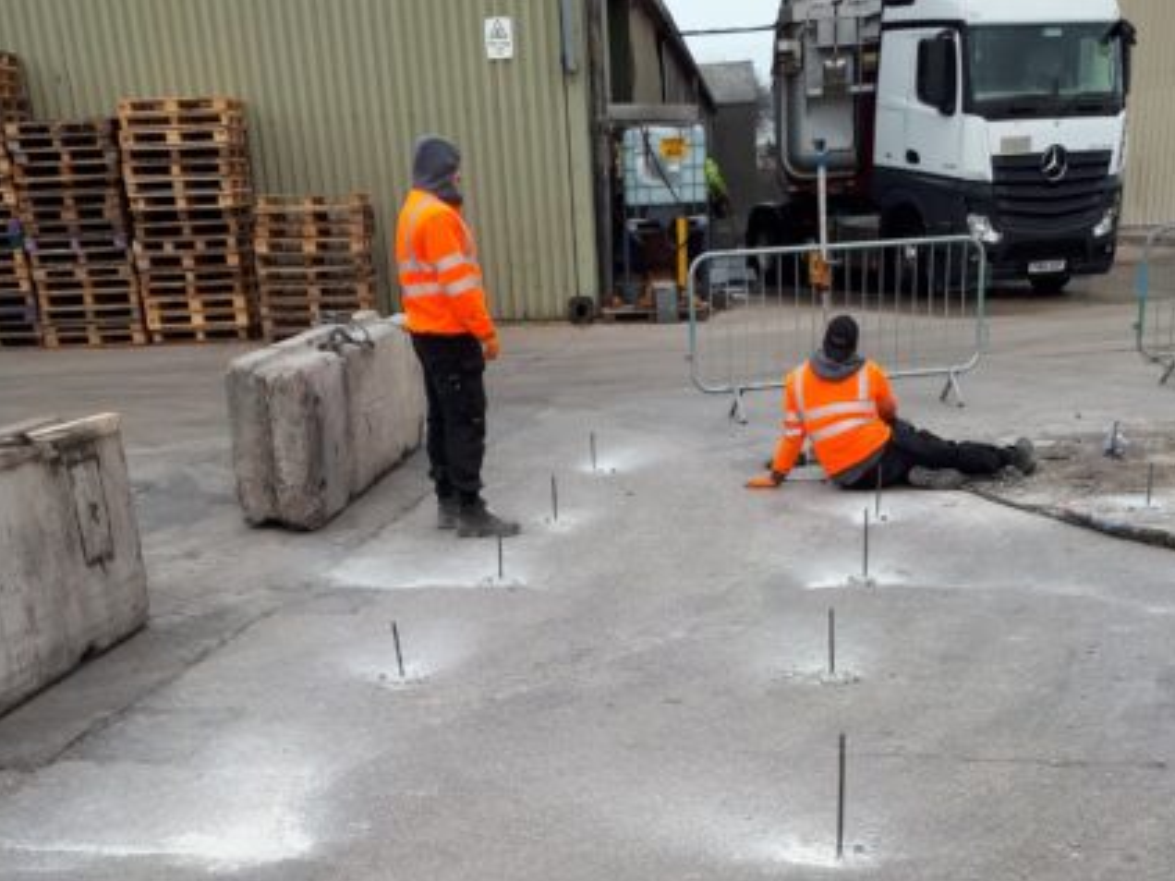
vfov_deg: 49.7
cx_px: 604
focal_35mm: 28
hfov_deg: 63.4
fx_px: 950
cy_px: 454
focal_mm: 3.6
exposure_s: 1/456
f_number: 1.9
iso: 40
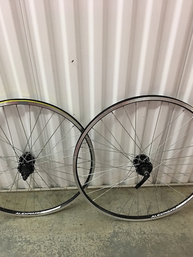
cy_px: 163
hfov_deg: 38.5
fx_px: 275
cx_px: 76
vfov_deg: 49.6
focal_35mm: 37
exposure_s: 1/15
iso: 125
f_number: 2.2
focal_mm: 4.15
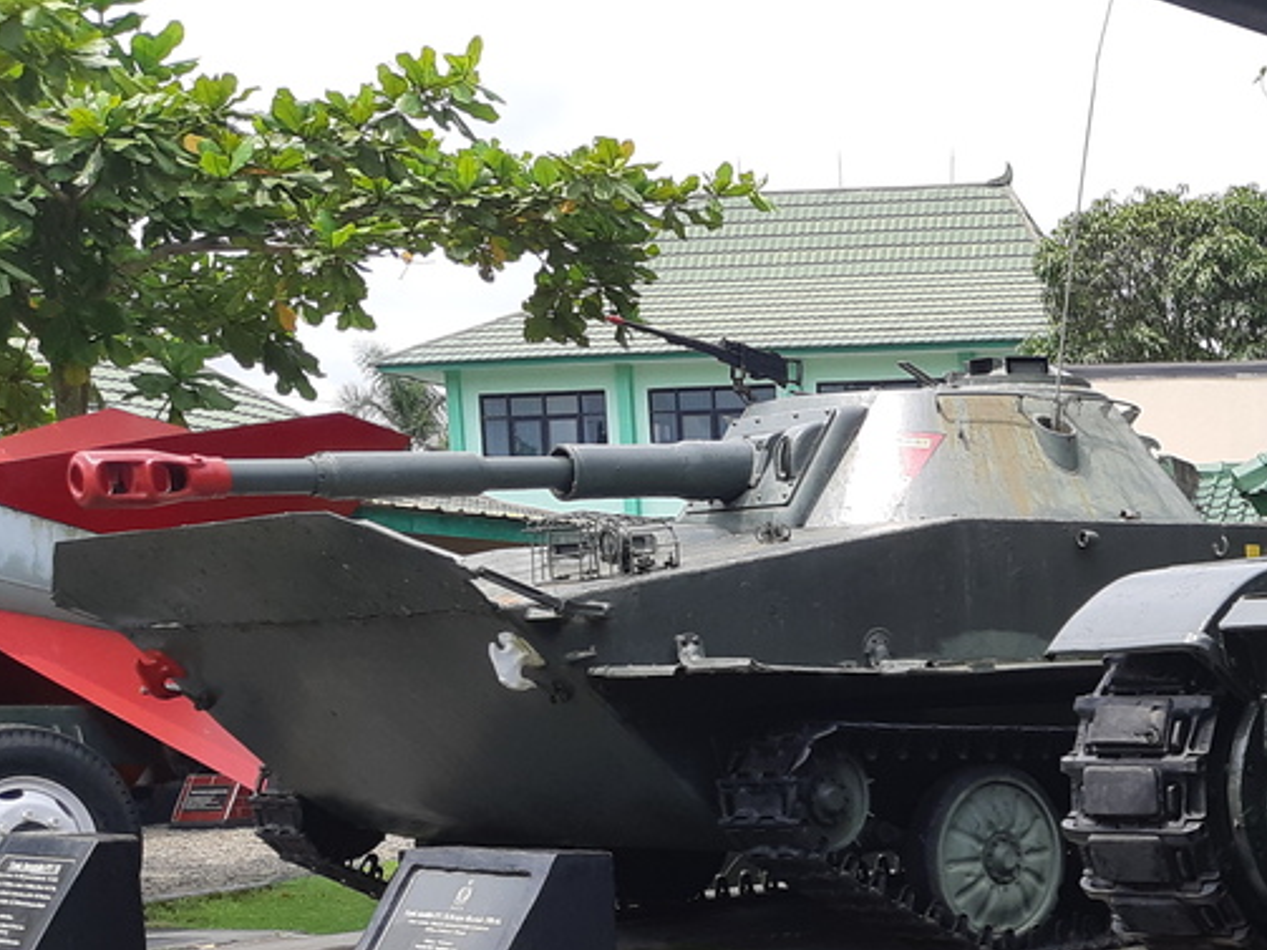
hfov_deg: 27.9
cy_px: 867
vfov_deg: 23.0
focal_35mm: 62
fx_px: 2269
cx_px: 1456
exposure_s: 1/1420
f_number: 1.7
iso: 40
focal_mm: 3.93
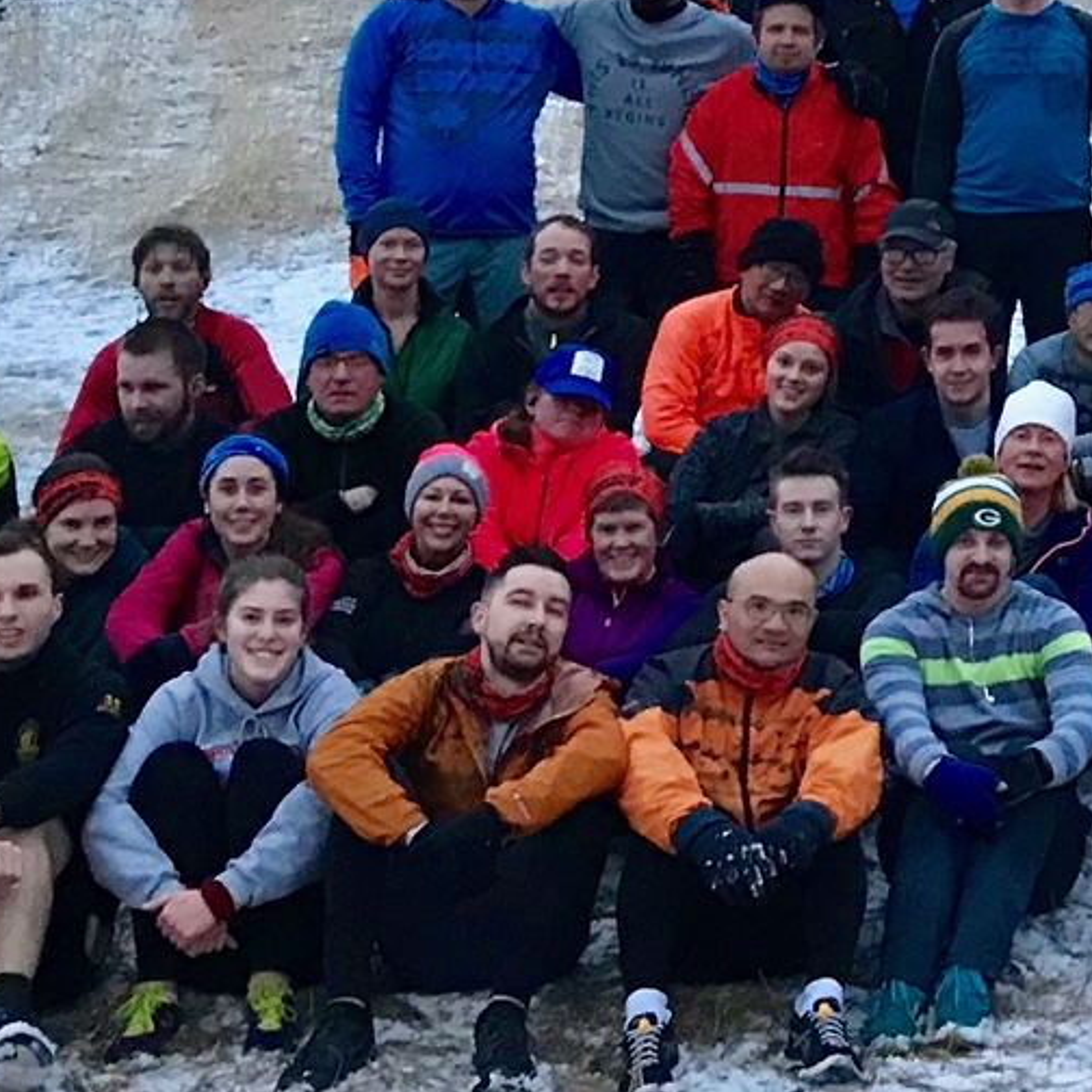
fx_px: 3533
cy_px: 221
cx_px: 1495
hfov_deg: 16.4
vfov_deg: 17.4
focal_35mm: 99
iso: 64
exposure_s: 1/15
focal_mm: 3.99
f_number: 1.8
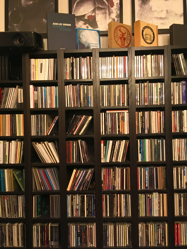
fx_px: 209
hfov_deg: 48.2
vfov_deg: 61.7
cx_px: 94
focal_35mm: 29
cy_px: 124
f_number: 2.2
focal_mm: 4.15
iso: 400
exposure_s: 1/17
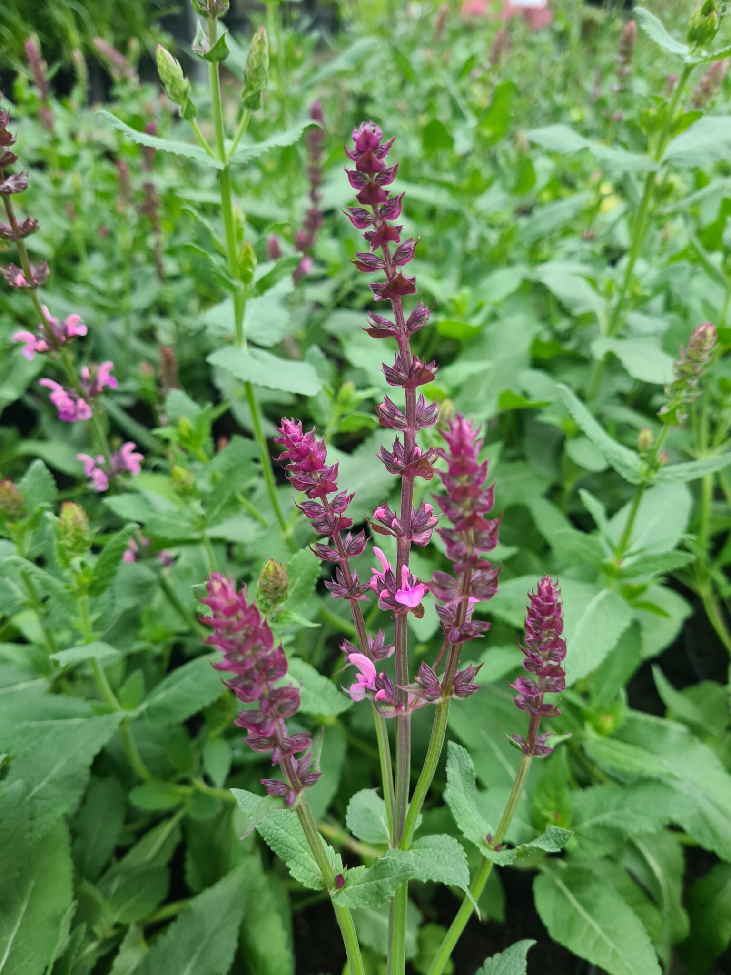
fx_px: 732
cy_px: 488
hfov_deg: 53.1
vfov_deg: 67.3
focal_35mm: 26
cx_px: 366
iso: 64
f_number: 1.8
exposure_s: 1/50
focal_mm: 5.4
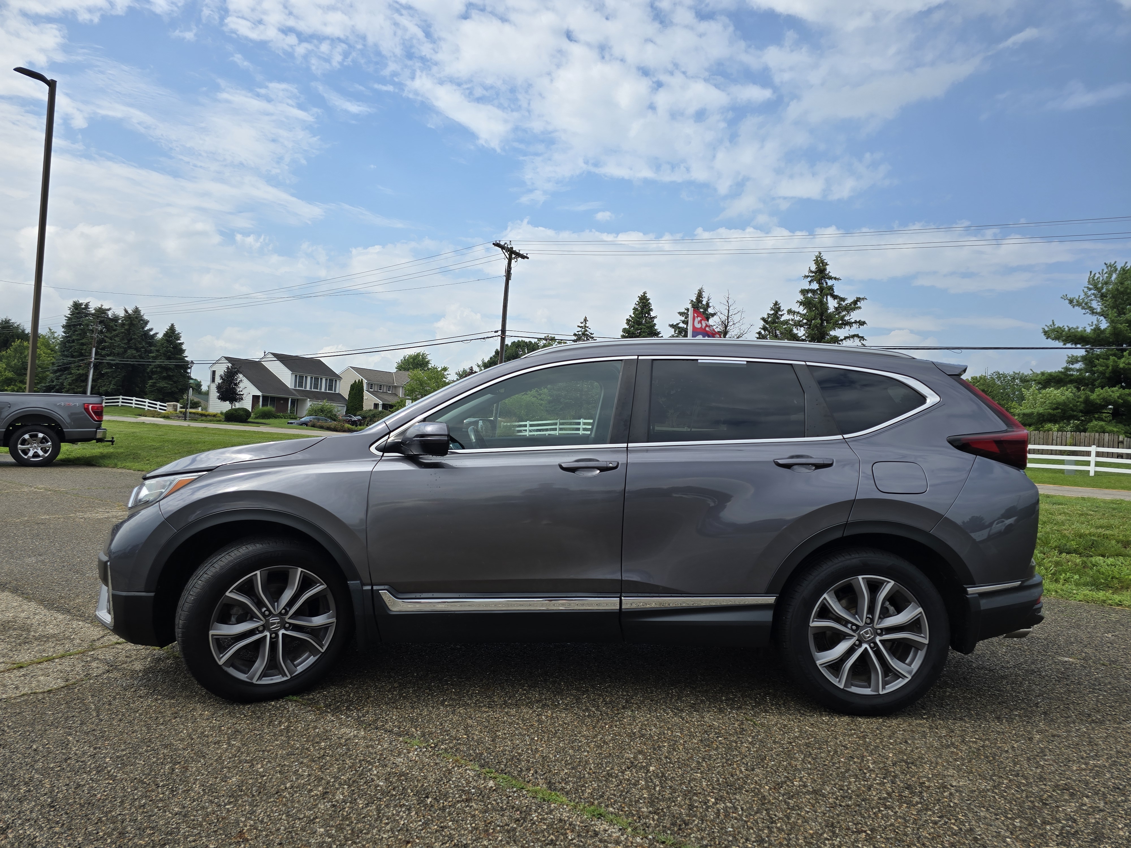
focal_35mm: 23
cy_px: 424
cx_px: 566
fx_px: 751
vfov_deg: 58.9
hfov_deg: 73.9
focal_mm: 6.3
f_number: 1.7
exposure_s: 1/868
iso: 12
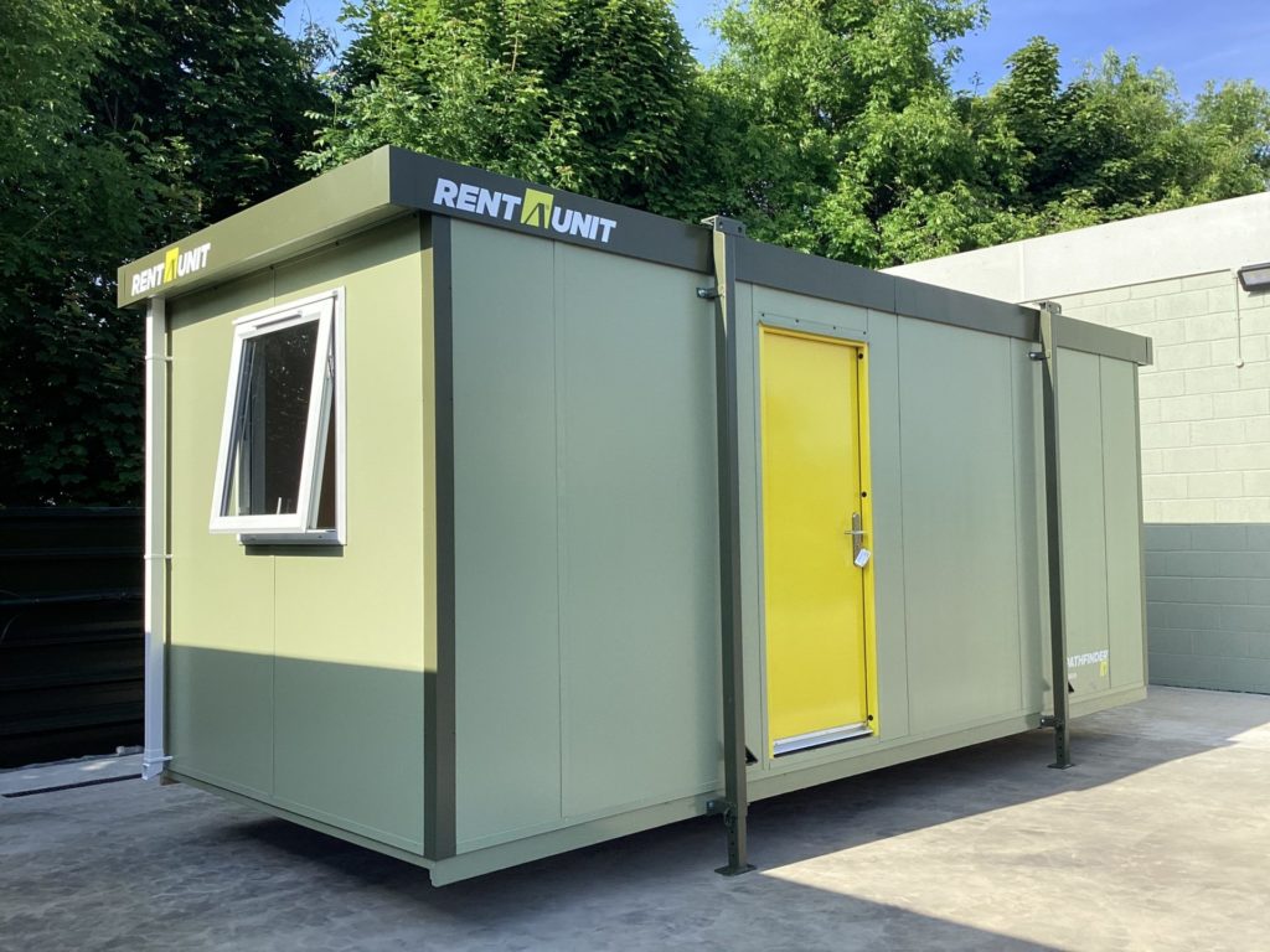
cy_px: 476
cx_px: 635
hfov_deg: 58.4
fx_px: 1137
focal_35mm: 31
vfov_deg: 45.4
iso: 25
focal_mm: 3.3
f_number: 2.4
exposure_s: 1/762
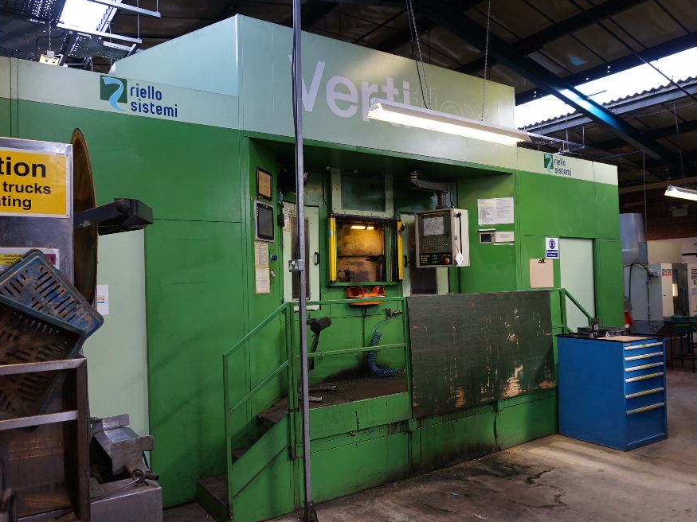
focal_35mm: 27
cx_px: 351
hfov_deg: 65.3
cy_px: 265
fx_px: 544
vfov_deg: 51.3
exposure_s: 1/160
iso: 400
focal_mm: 16
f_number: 4
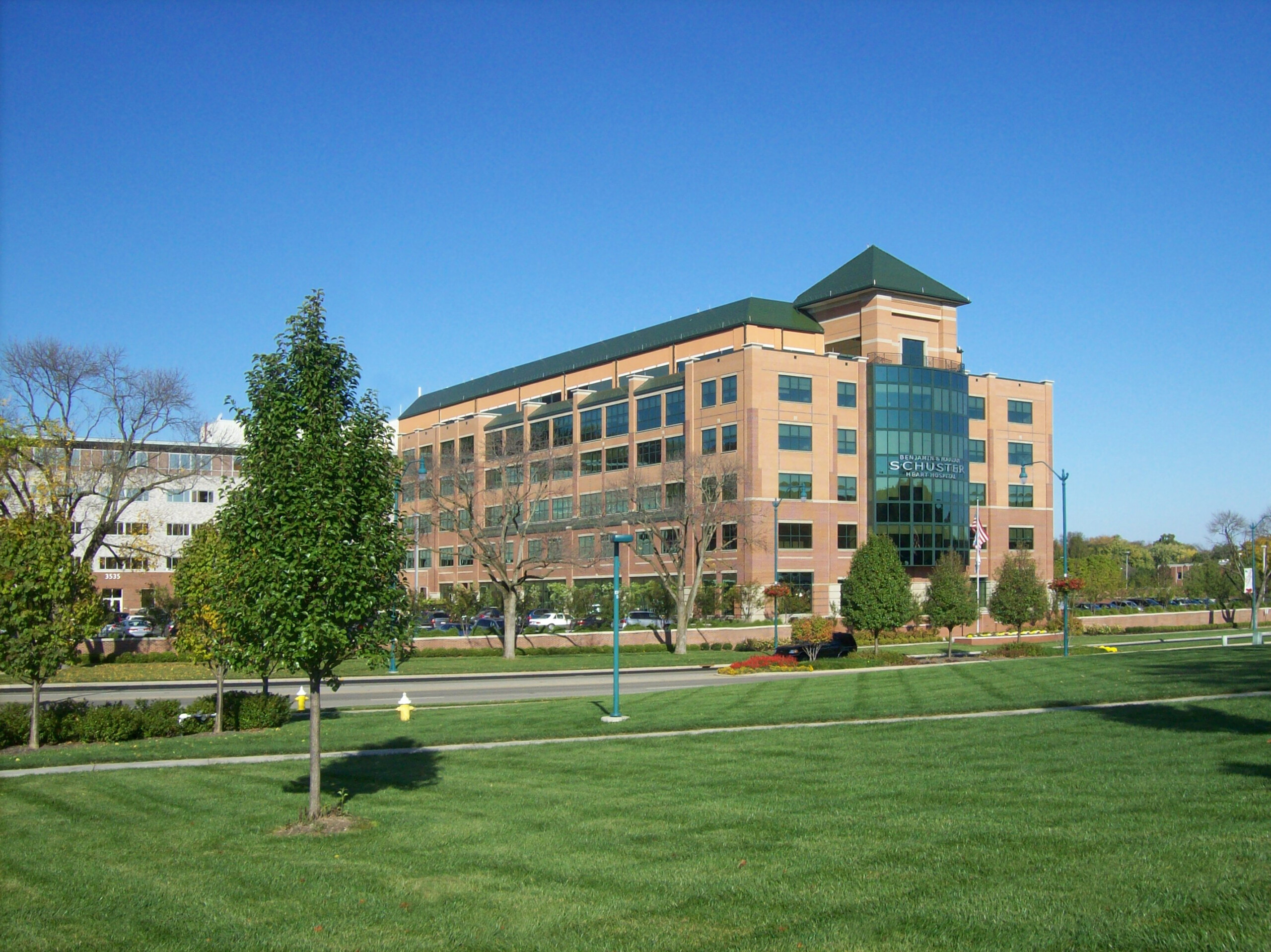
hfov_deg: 51.4
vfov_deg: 39.6
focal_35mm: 36
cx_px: 636
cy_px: 476
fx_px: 1321
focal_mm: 6
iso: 80
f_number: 4.8
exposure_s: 1/551
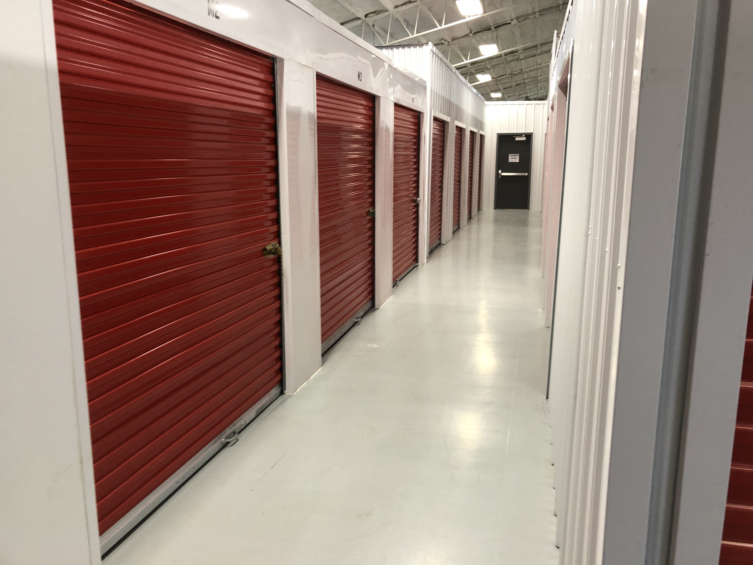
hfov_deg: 63.4
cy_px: 282
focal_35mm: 28
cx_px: 376
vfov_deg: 49.7
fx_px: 609
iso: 40
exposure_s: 1/15
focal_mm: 4
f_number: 1.8
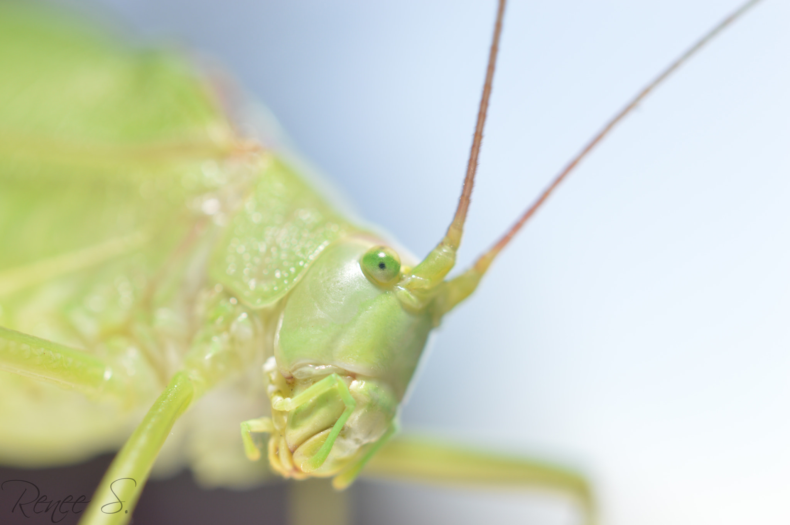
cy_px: 262
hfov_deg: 33.4
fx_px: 1316
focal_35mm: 60
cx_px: 395
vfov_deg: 22.6
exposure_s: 1/60
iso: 100
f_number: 8
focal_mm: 40
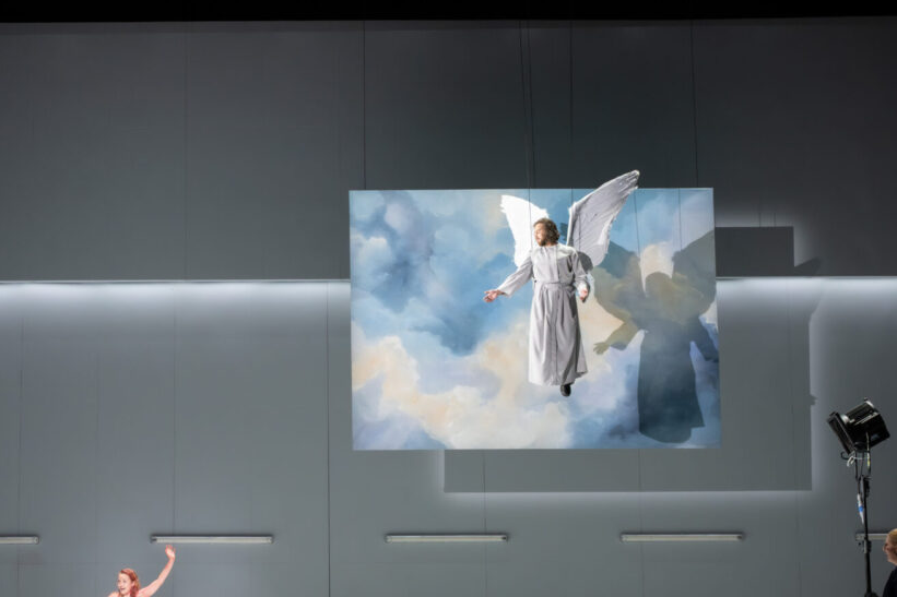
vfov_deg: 23.7
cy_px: 387
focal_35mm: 57
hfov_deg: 34.8
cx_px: 322
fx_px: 1420
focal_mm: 39
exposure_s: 1/160
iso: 1250
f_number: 7.1
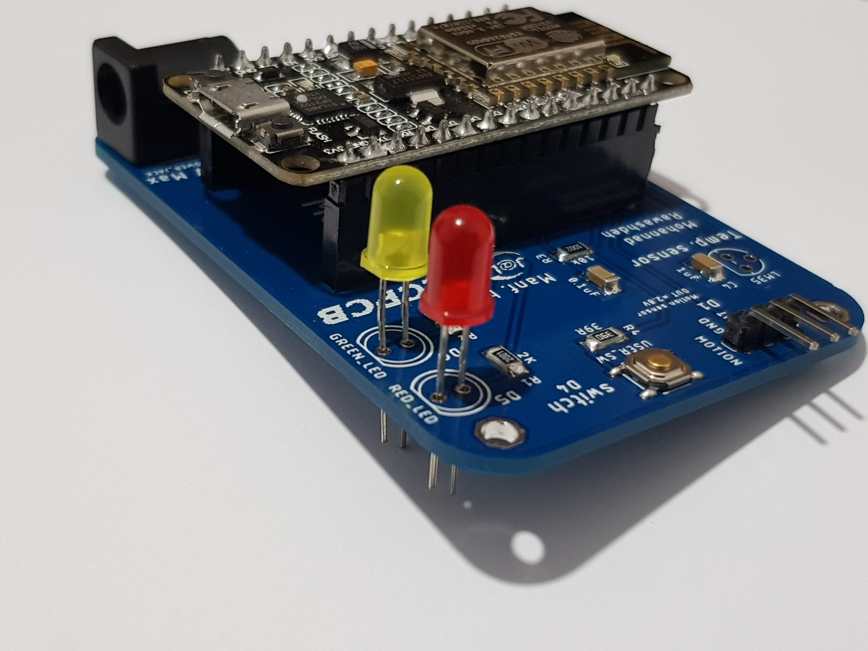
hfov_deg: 67.3
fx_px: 652
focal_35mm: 26
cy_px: 326
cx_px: 434
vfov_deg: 53.1
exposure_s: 1/50
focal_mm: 4.3
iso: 160
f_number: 1.7
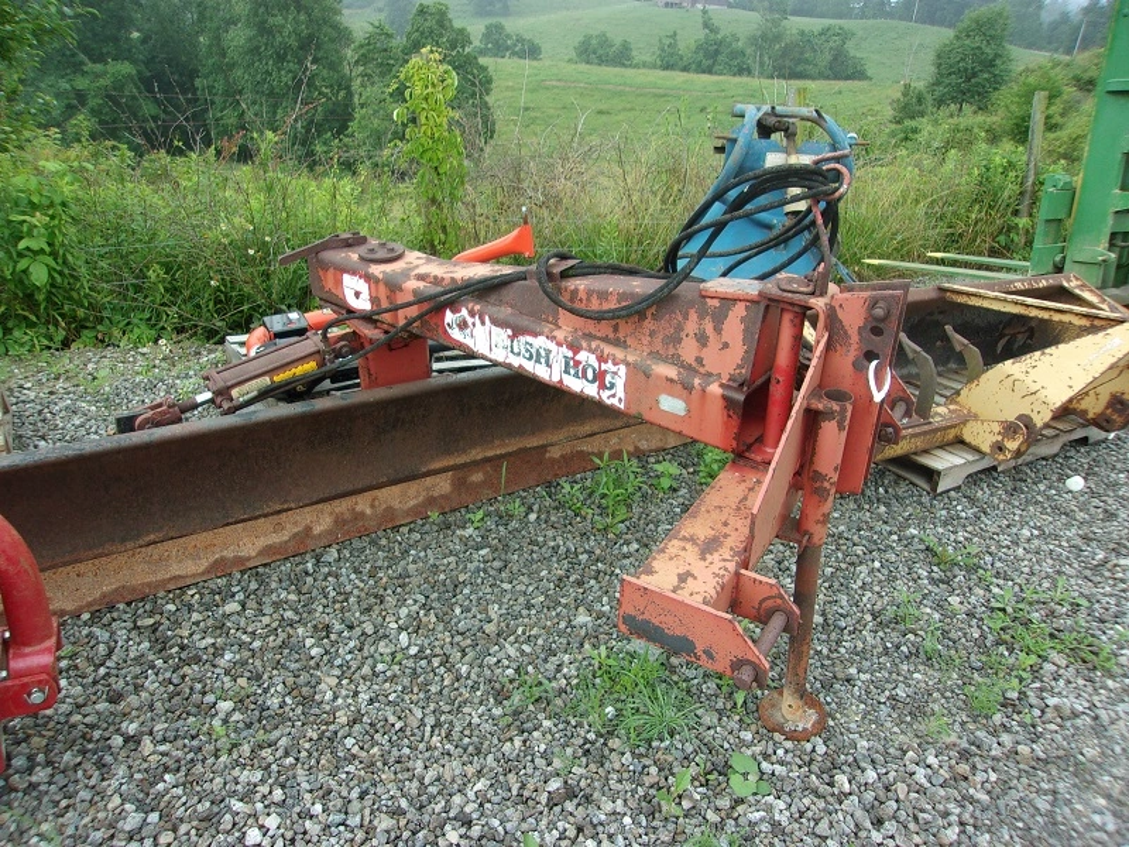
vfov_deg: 51.4
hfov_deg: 65.3
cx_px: 564
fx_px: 881
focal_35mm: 27
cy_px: 424
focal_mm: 4.9
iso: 80
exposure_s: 1/320
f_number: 3
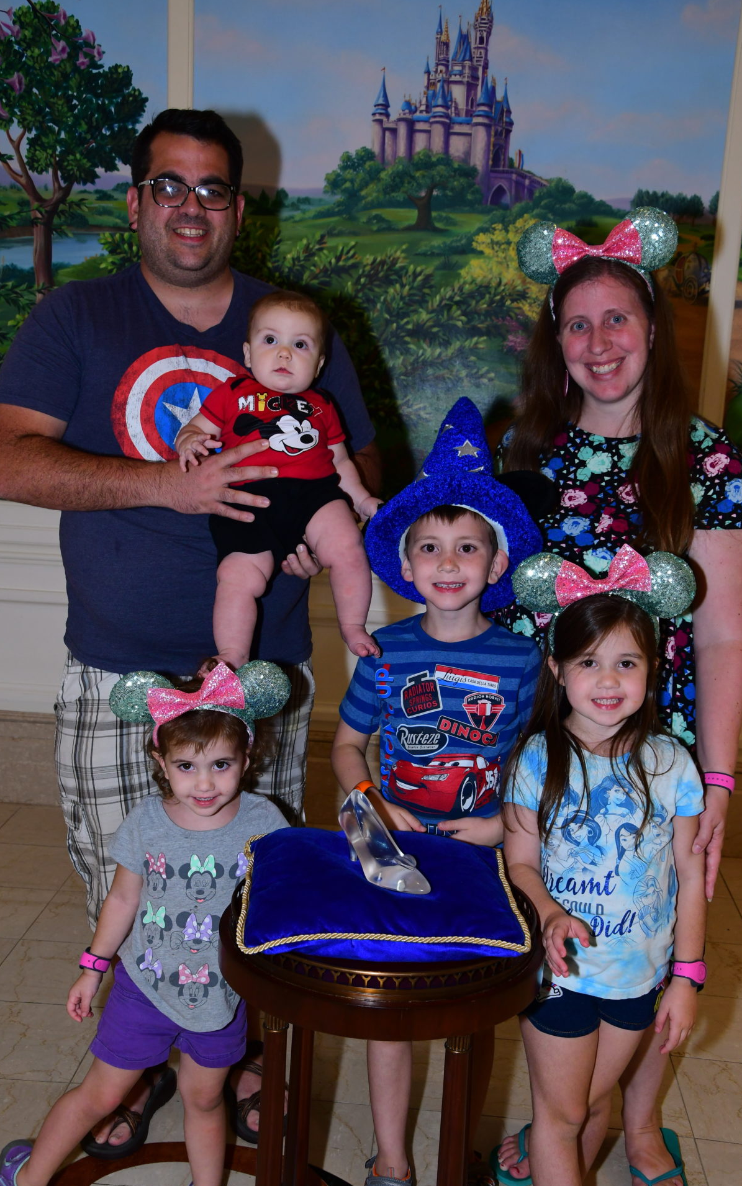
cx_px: 381
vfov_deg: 46.2
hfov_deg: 29.9
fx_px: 1391
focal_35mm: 43
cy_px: 593
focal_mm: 28
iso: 800
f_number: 7.1
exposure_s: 1/60
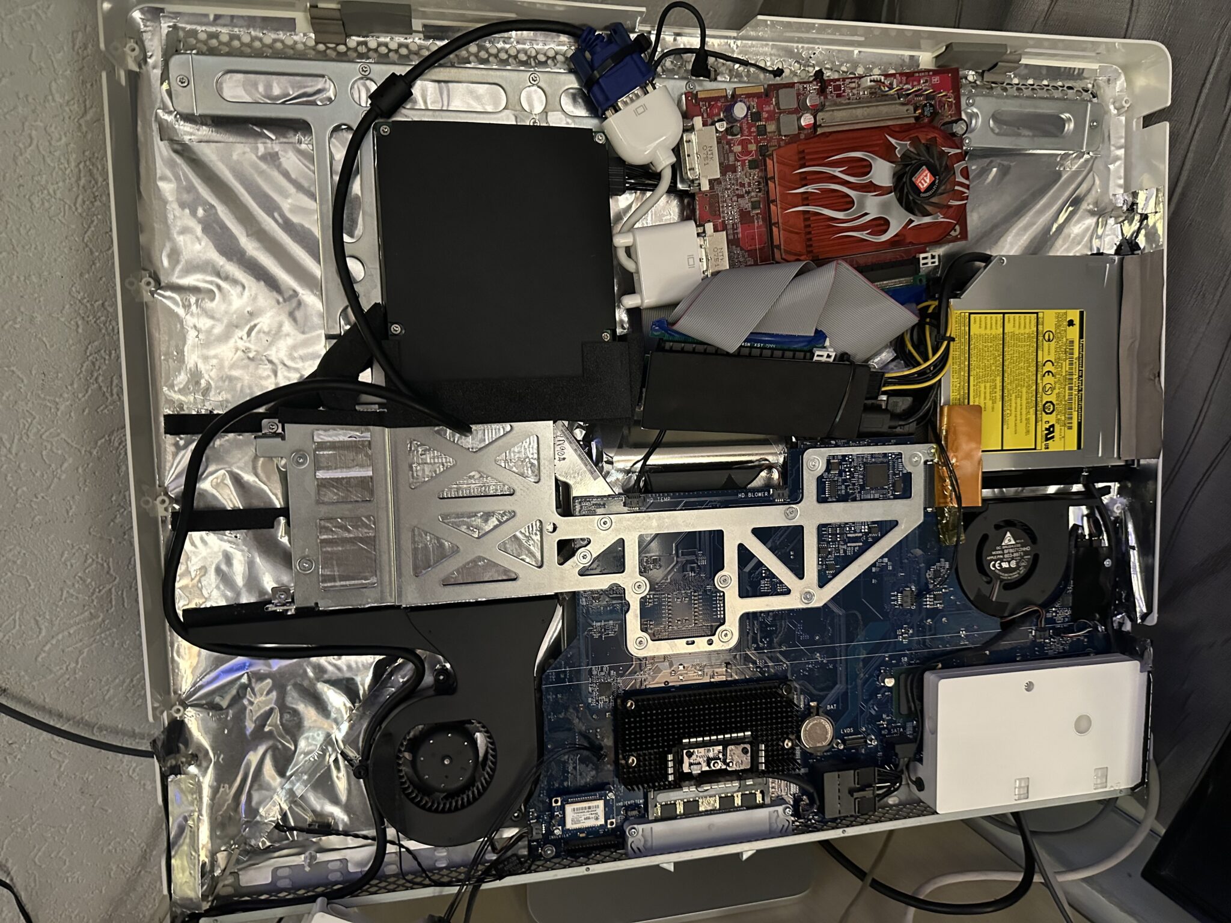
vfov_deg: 56.8
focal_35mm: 24
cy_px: 462
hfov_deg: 71.6
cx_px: 616
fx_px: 853
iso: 800
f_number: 1.78
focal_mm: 6.86
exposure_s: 1/40
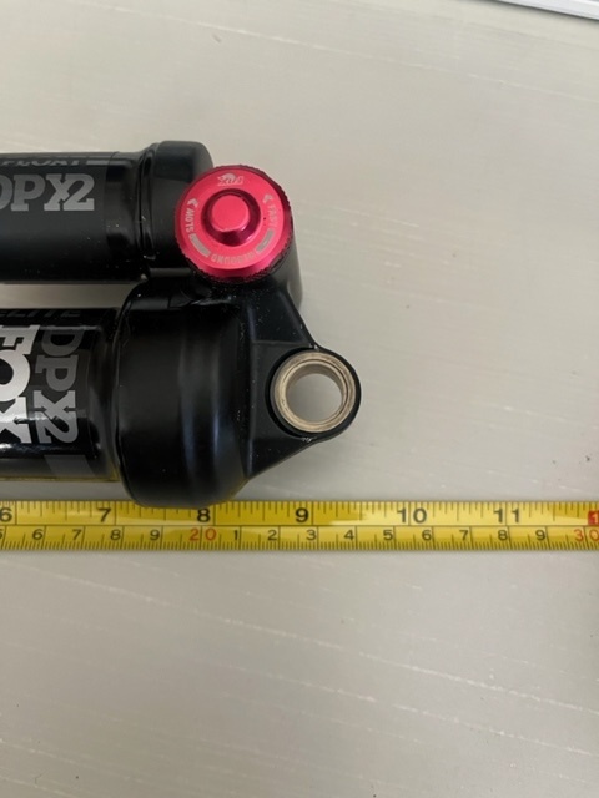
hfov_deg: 53.1
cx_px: 300
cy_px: 399
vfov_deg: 67.3
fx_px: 600
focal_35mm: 26
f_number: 1.6
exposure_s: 1/60
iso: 400
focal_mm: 5.1
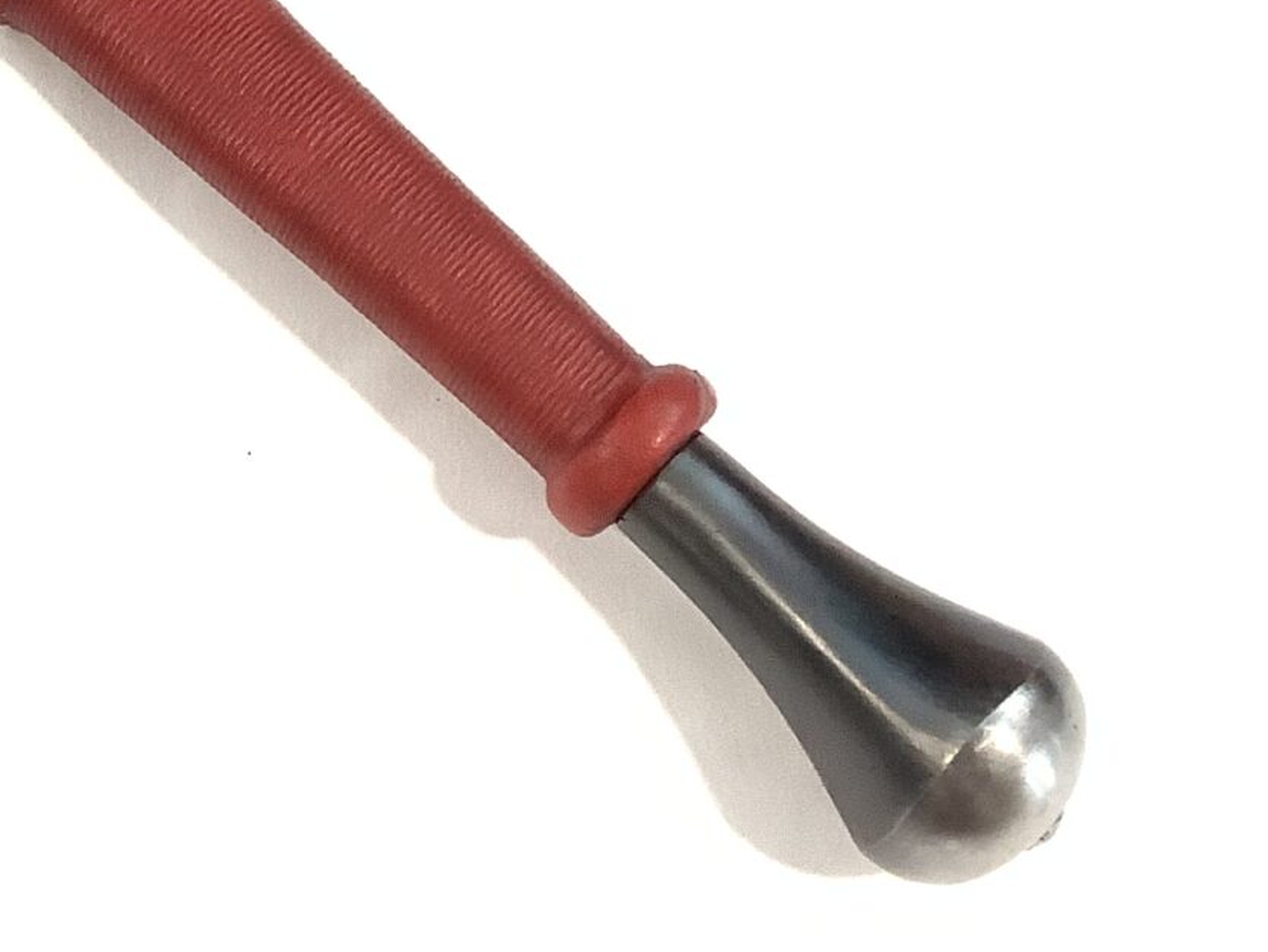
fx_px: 2785
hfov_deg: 24.8
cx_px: 97
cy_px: -134
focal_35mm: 76
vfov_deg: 18.6
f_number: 2.4
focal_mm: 3.3
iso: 200
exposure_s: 1/60
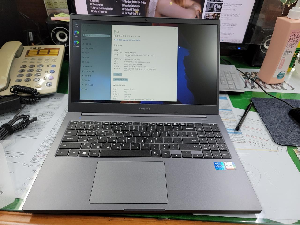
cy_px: 112
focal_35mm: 25
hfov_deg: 69.4
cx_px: 150
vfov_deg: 54.9
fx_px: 217
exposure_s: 1/120
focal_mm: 7
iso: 250
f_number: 1.8
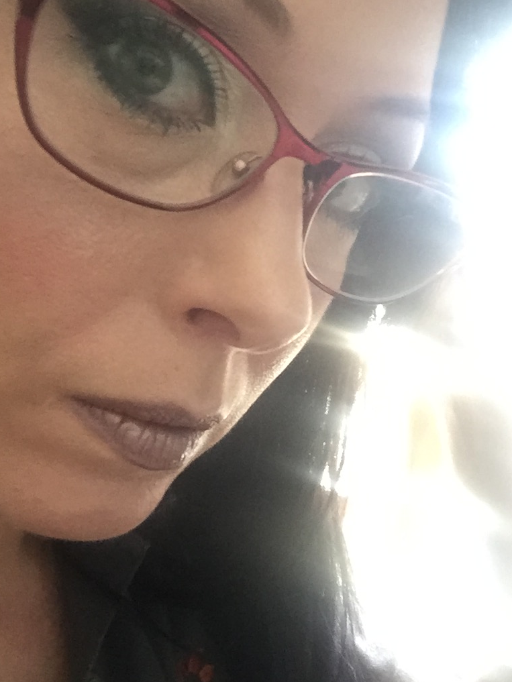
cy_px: 332
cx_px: 205
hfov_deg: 36.7
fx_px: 769
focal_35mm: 39
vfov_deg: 47.9
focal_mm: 2.65
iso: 320
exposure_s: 1/24
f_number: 2.2
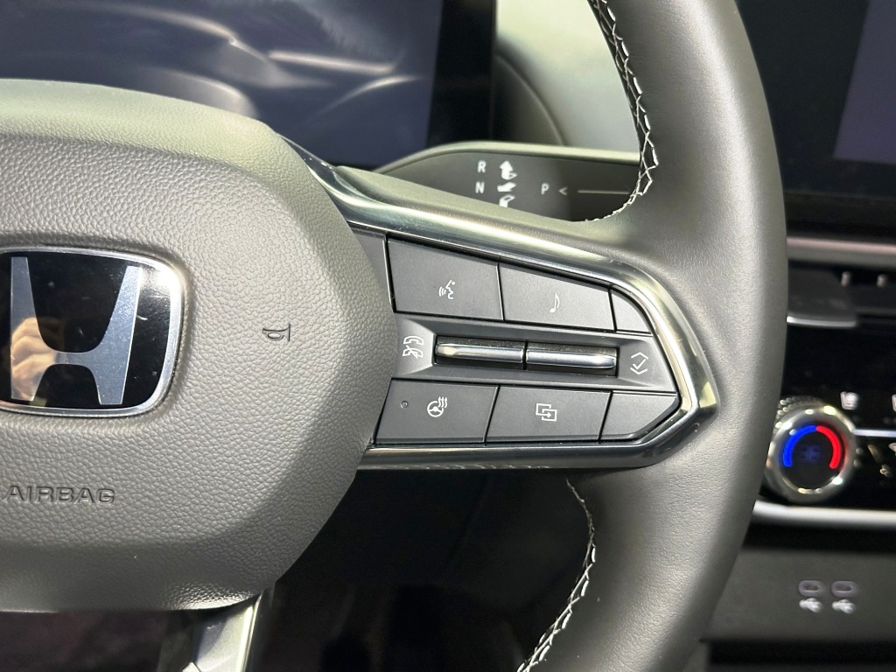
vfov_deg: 30.3
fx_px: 1242
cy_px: 336
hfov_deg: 39.7
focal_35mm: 48
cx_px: 448
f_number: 1.78
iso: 500
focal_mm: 6.86
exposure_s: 1/40
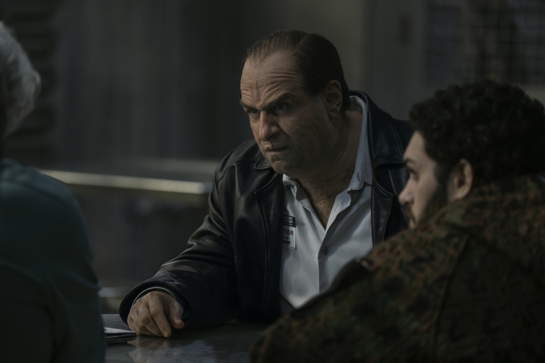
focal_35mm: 173
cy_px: 182
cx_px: 272
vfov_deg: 7.9
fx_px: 2619
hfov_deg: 11.9
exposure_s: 1/400
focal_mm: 173
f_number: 2.8
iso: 800
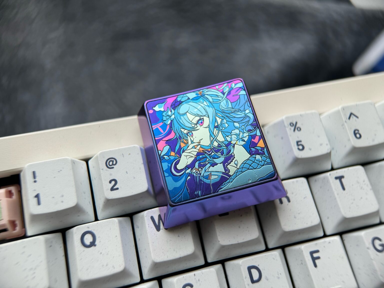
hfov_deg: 71.6
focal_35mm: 24
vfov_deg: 56.8
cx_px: 192
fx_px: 266
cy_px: 144
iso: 80
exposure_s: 1/370
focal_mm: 6.86
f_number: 1.78
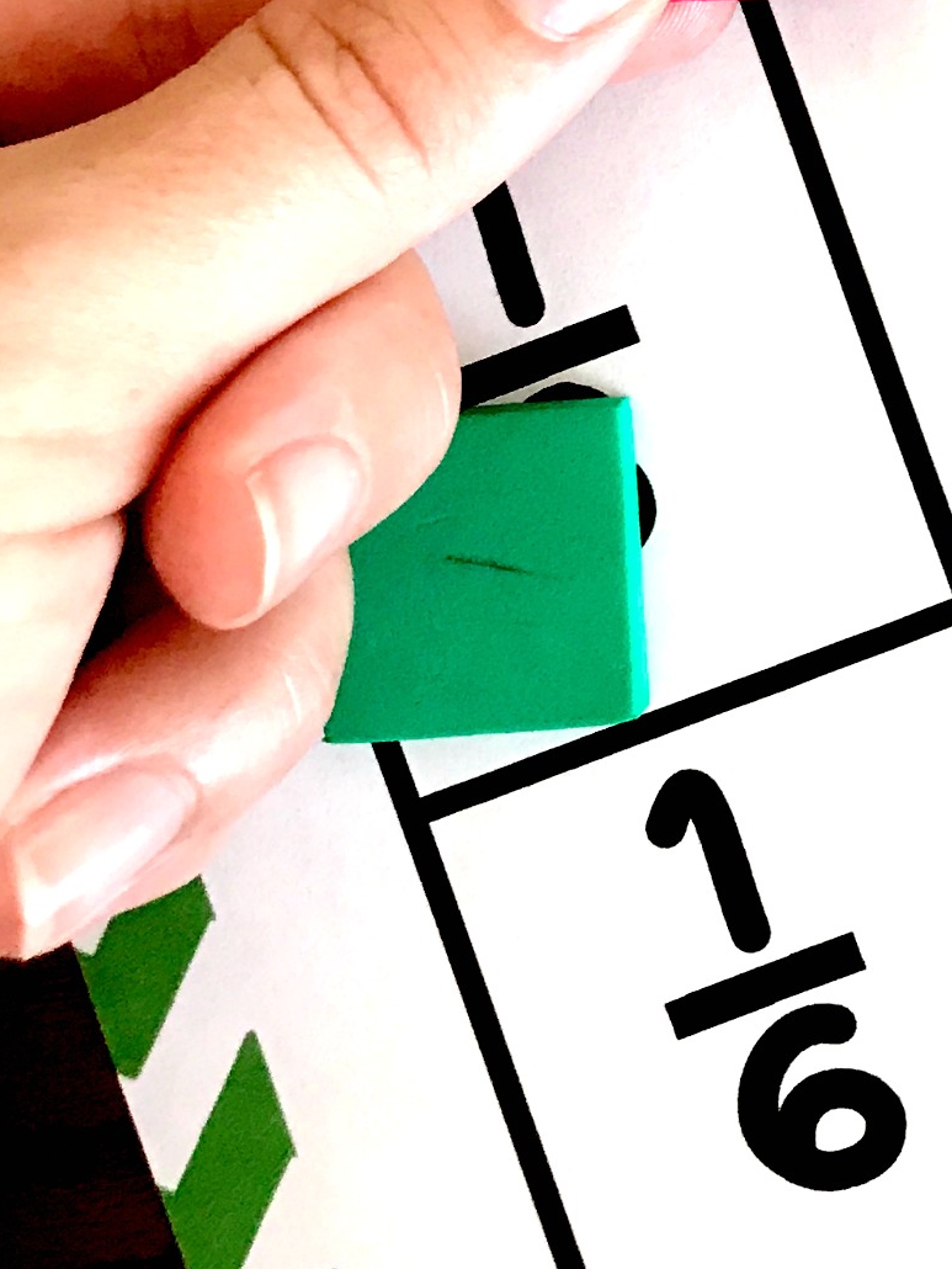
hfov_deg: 15.9
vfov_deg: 21.6
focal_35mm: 85
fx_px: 3116
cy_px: -184
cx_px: 1431
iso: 25
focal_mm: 3.99
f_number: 1.8
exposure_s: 1/30
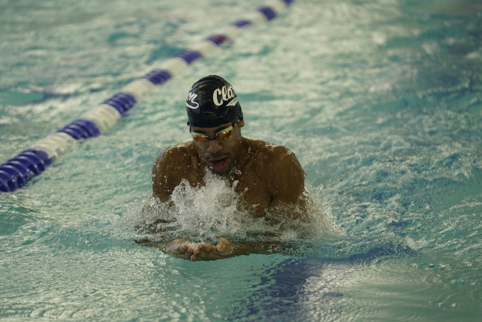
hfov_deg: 15.5
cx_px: 241
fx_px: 1769
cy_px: 161
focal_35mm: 132
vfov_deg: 10.4
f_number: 3.2
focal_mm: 132
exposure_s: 1/1000
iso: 1600
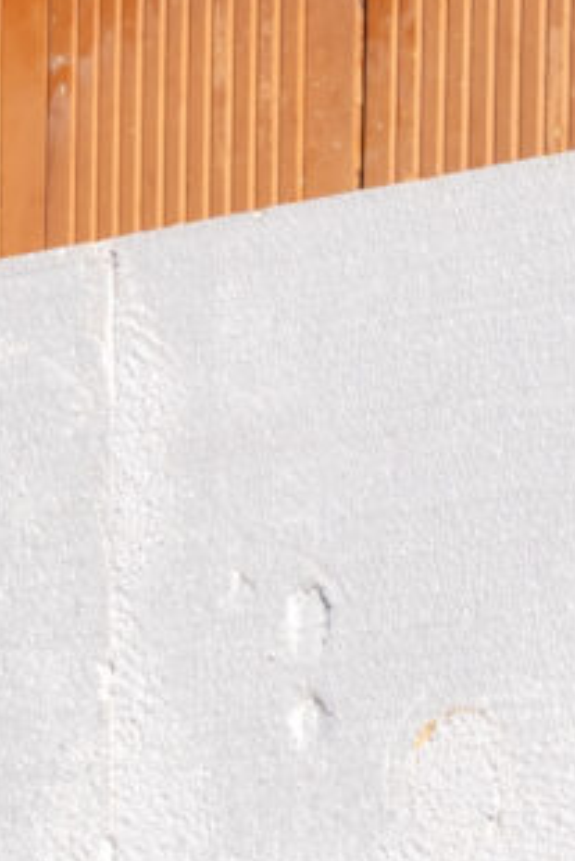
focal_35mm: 289
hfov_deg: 4.7
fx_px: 6916
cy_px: 268
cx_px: -769
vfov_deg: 7.1
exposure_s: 1/250
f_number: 11
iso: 100
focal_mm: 35
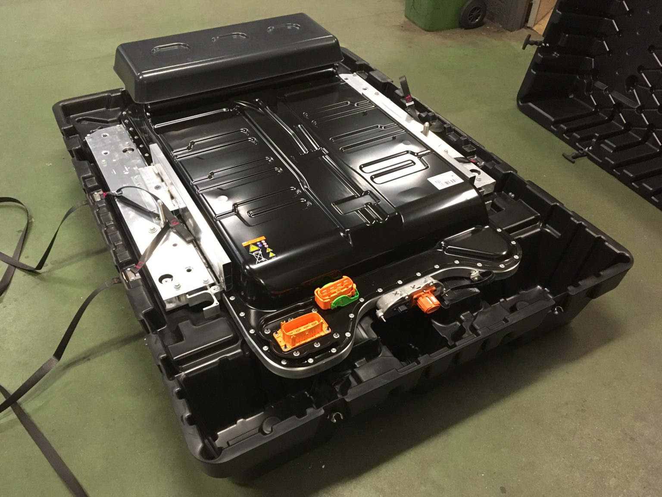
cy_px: 248
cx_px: 331
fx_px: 555
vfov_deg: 48.2
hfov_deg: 61.7
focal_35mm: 29
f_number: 2.2
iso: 200
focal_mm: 4.15
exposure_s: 1/25
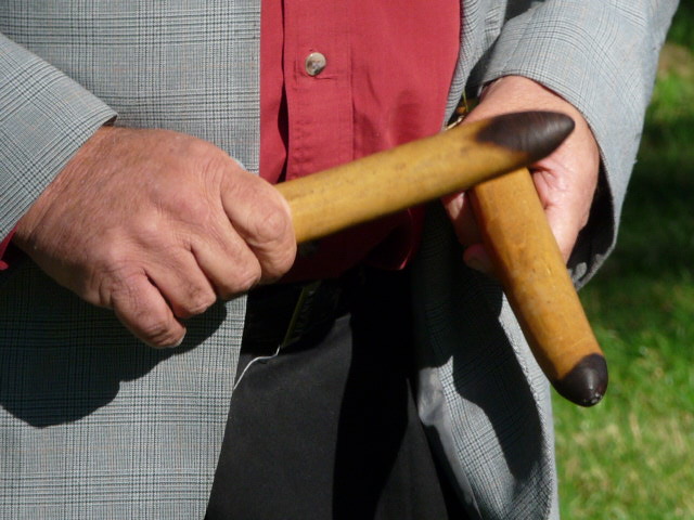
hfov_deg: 4.6
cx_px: 347
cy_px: 260
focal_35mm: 433
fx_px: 8681
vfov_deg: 3.4
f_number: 5.6
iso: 125
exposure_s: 1/500
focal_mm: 43.3
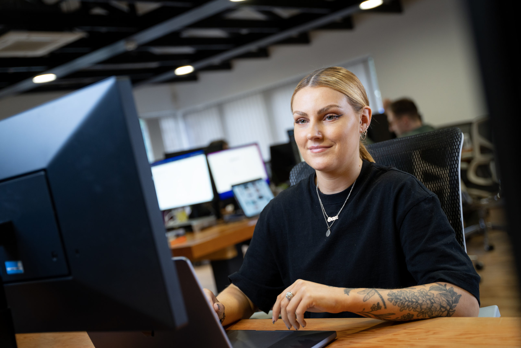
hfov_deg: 42.3
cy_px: 174
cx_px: 260
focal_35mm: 46
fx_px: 673
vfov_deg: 28.9
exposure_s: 1/125
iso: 640
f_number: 2.8
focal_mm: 46.5
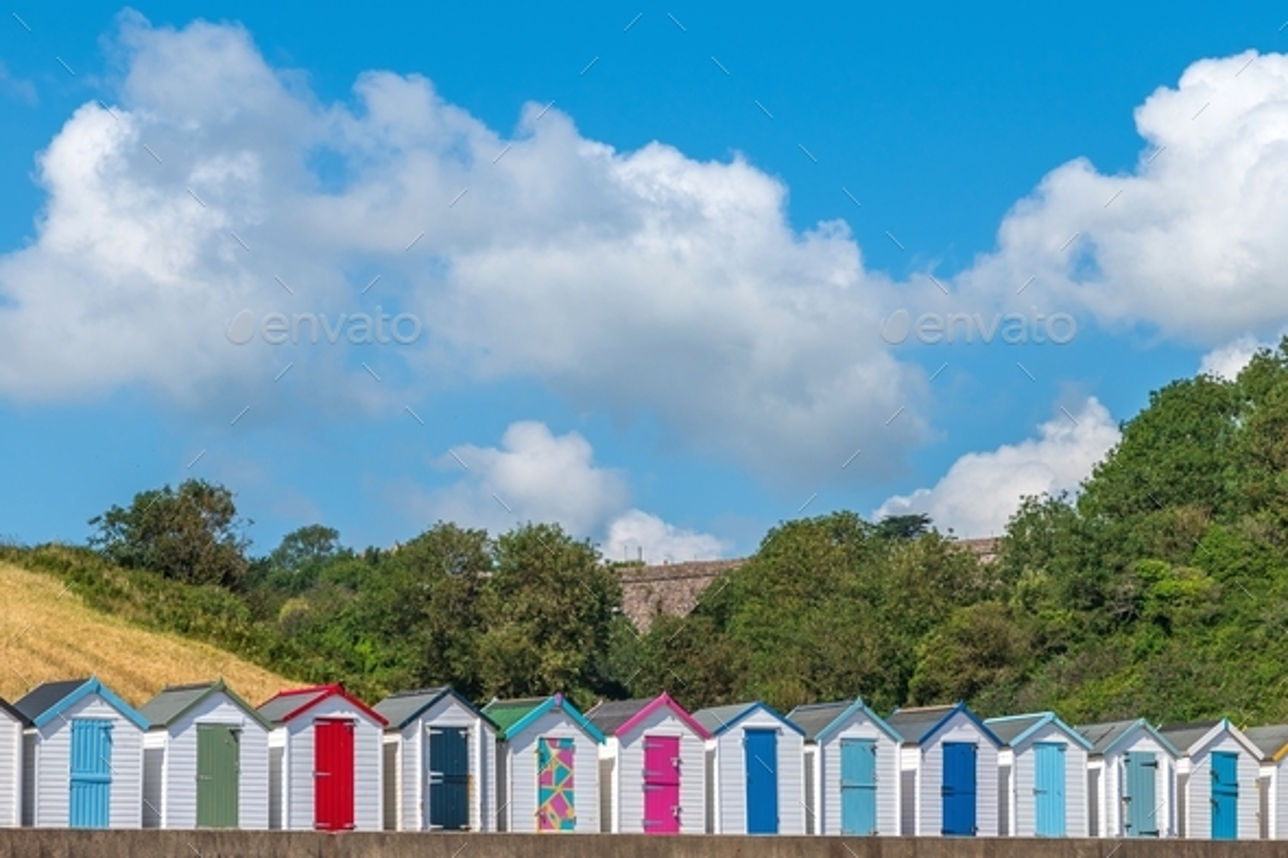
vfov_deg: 13.0
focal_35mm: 105
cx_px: 644
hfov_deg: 19.5
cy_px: 429
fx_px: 3755
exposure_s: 1/640
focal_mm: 70
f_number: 8
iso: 100
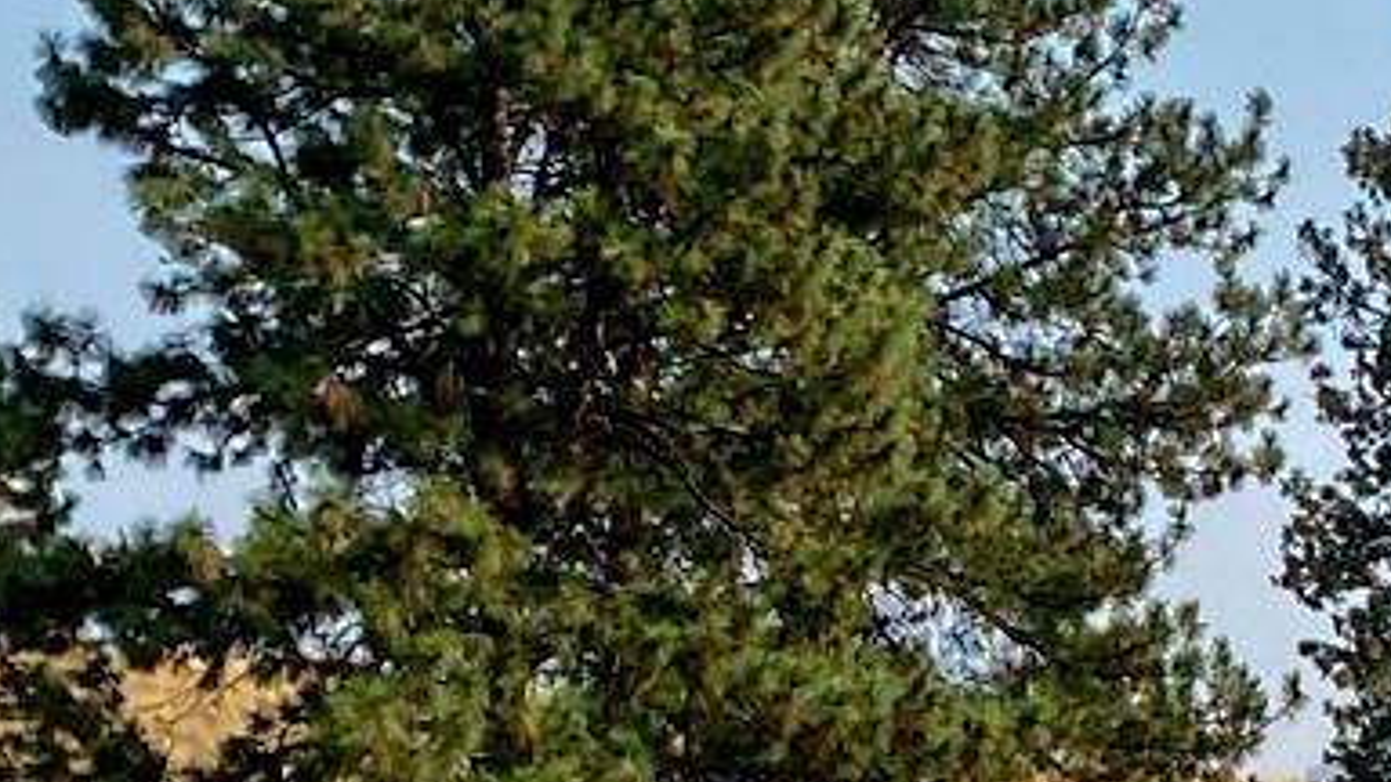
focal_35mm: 151
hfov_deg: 14.2
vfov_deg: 7.9
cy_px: 1130
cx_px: 851
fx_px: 5569
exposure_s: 1/2500
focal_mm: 4.25
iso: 32
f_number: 1.8
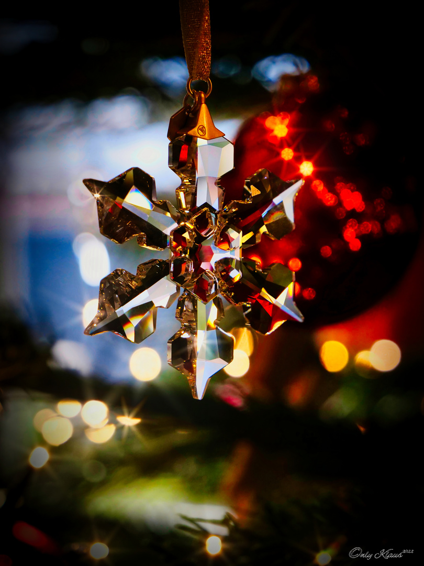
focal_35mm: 88
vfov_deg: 22.3
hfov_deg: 16.8
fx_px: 1437
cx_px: 212
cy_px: 283
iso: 3200
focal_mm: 44
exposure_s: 1/60
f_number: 3.9
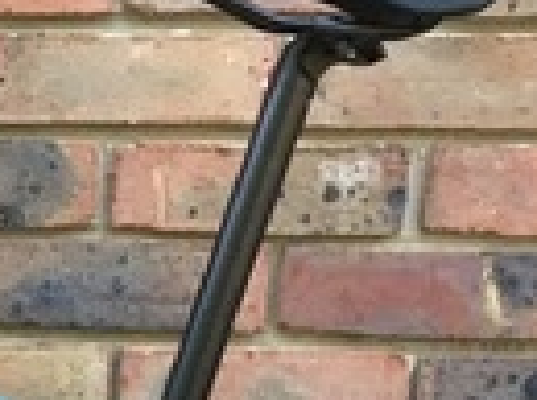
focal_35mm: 143
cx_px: -153
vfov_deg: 9.9
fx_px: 2214
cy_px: 693
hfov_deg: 13.4
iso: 40
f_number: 2.2
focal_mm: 4.15
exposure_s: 1/33
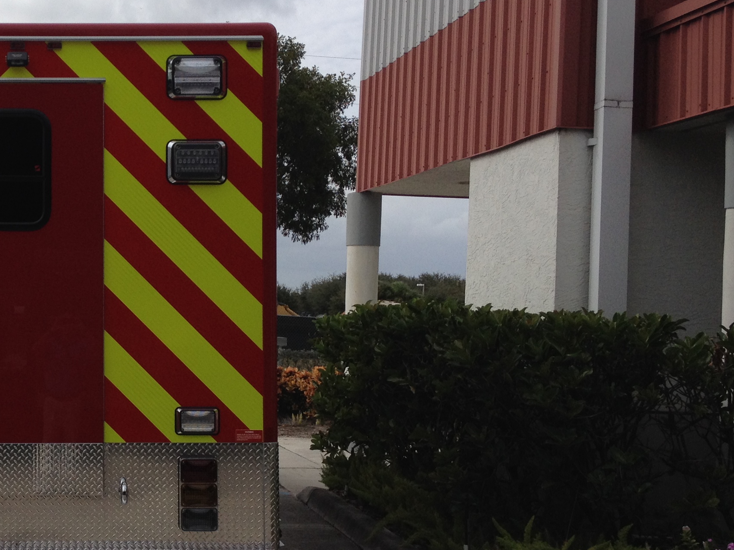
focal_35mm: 67
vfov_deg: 21.9
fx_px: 1421
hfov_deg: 27.8
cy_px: 300
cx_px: 65
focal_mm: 4.28
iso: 50
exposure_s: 1/2304
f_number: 2.4
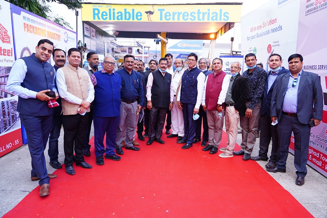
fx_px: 218
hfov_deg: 73.8
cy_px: 109
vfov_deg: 53.1
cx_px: 164
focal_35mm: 24
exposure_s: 1/60
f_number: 4
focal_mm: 24
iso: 400
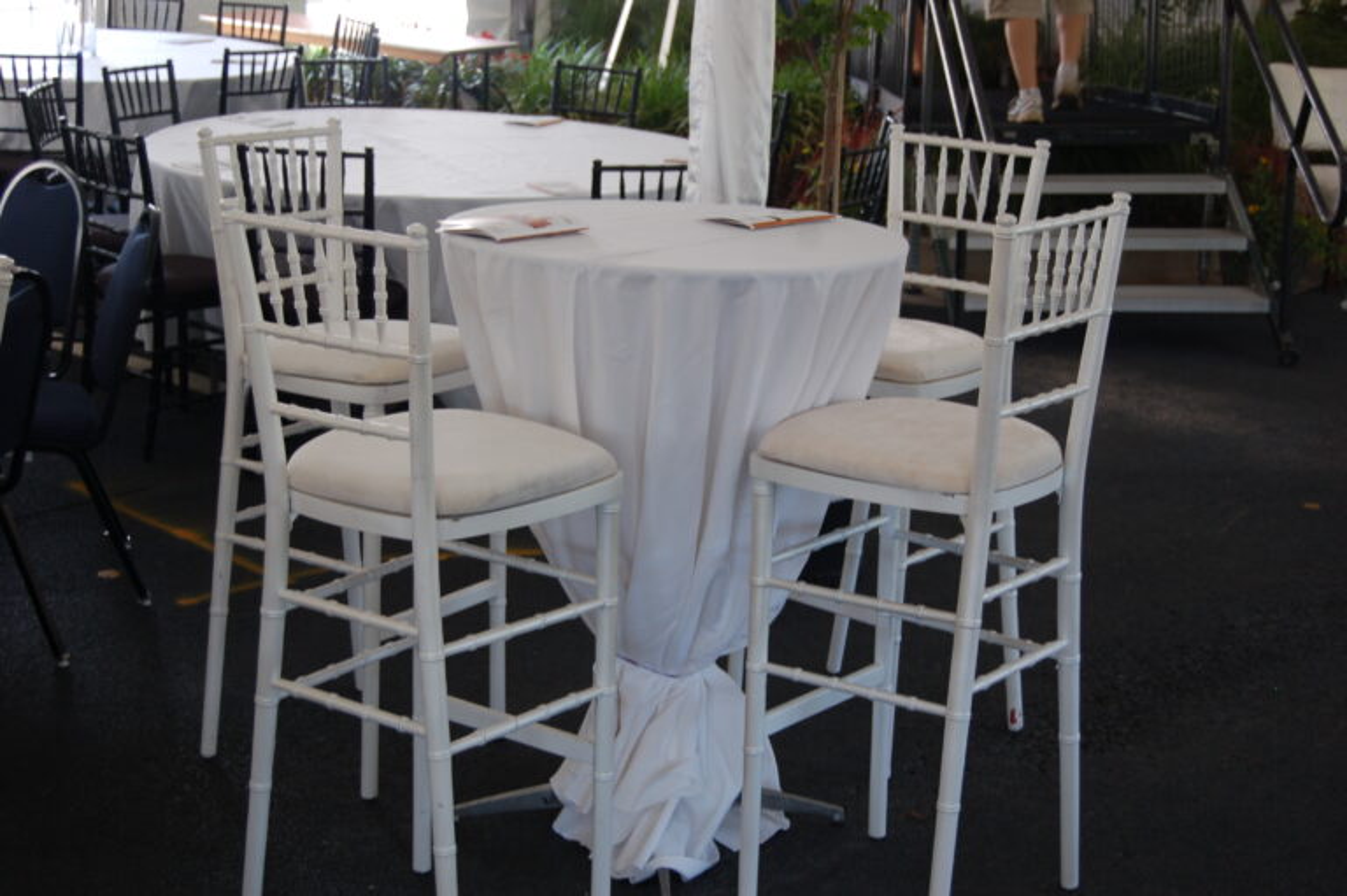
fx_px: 2131
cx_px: 674
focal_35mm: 57
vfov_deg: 23.7
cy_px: 448
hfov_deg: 35.1
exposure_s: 1/30
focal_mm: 38
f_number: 4.8
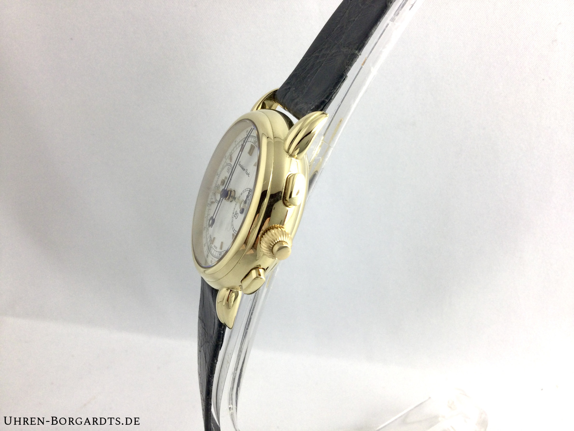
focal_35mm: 31
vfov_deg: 45.4
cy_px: 216
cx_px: 287
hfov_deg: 58.4
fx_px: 514
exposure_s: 1/50
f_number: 2.4
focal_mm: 3.3
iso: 25
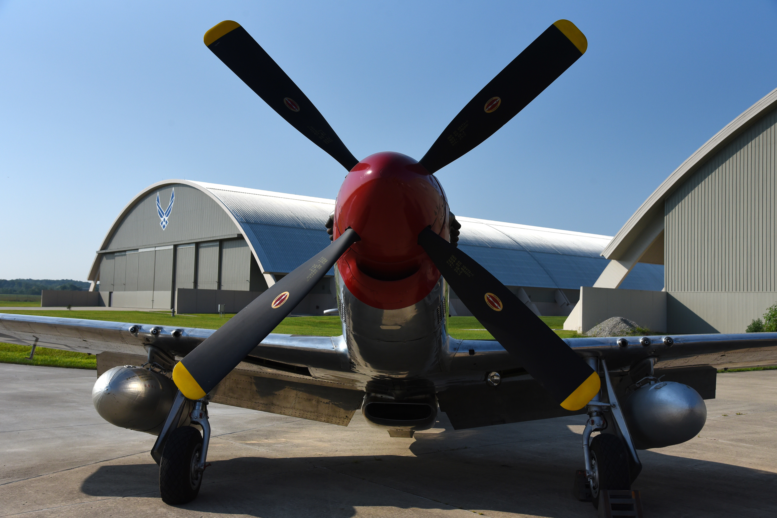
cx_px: 388
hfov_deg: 54.4
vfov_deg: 37.9
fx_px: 756
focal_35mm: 35
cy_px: 259
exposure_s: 1/4000
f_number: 8
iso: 800
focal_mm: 35
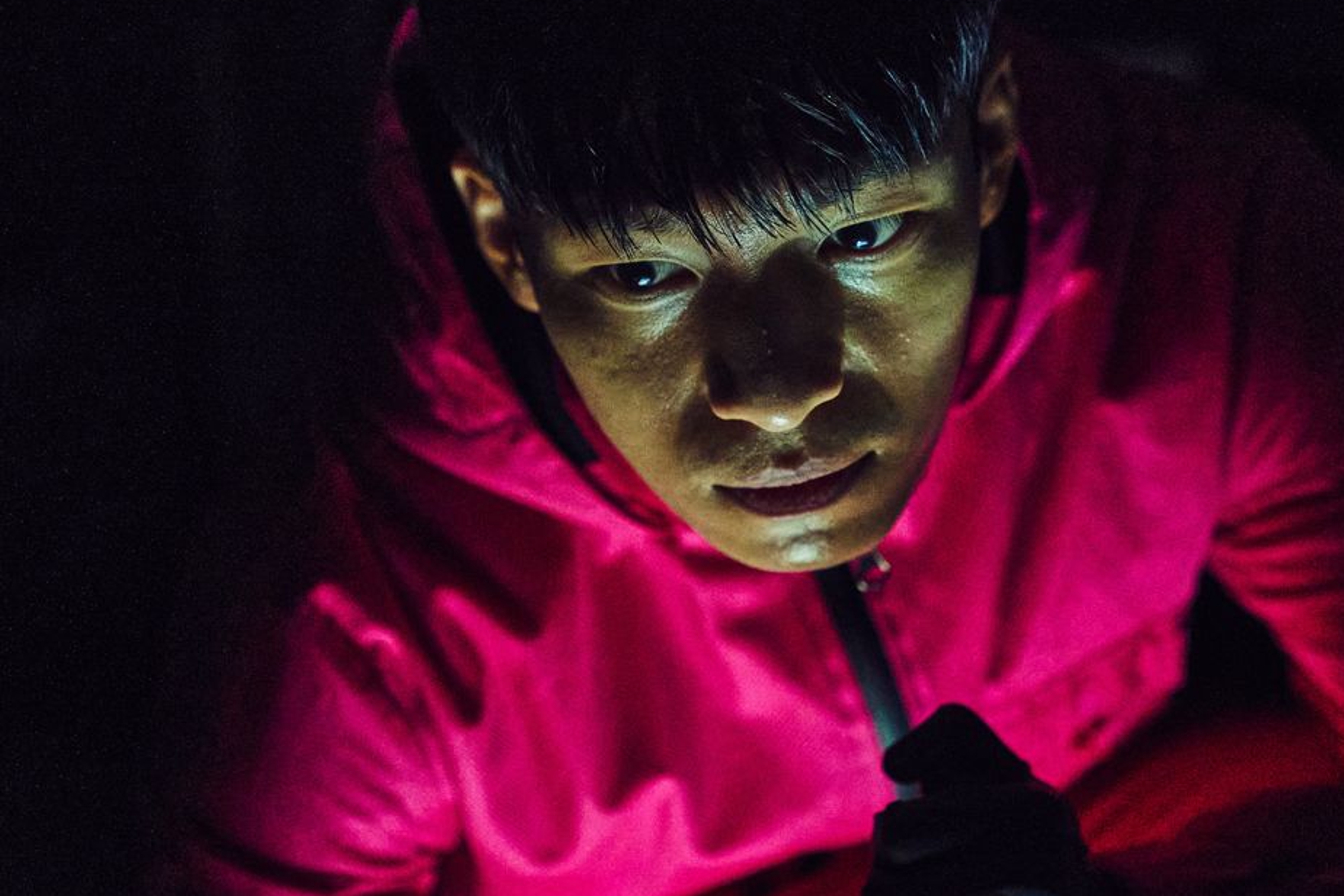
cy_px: 436
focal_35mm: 97
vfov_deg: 14.1
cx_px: 617
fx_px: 3621
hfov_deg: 21.0
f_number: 2.8
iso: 6400
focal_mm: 70
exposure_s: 1/80
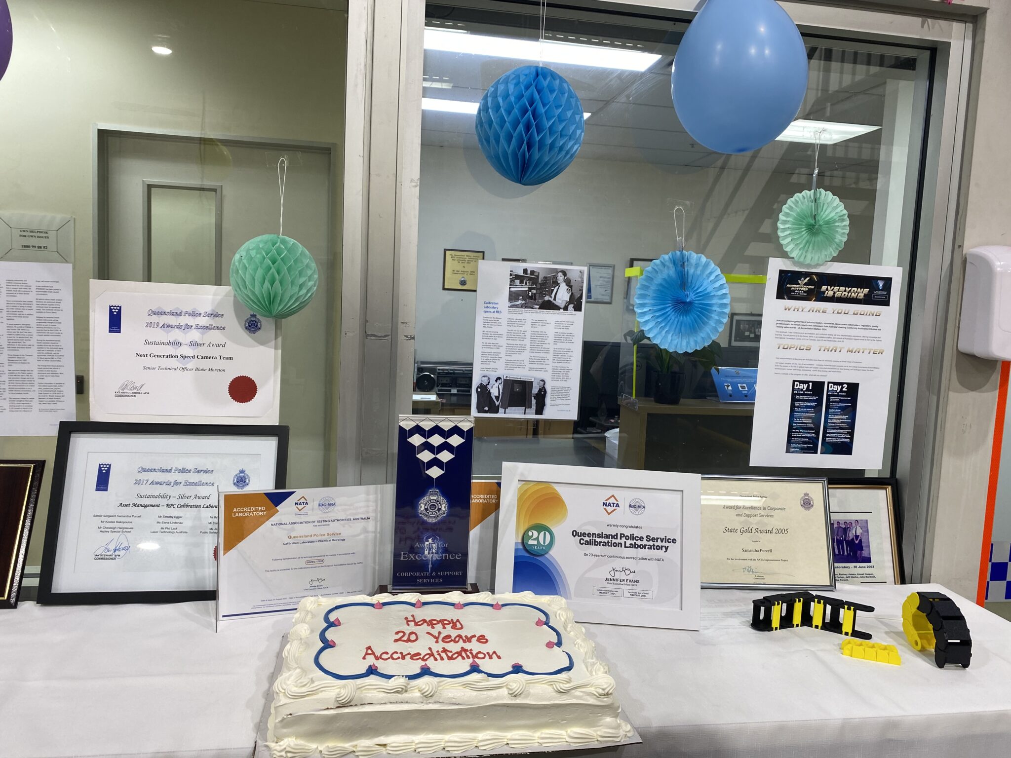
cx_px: 506
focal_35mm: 26
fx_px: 759
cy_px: 379
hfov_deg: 67.3
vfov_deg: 53.1
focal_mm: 4.25
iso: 64
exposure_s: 1/100
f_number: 1.8
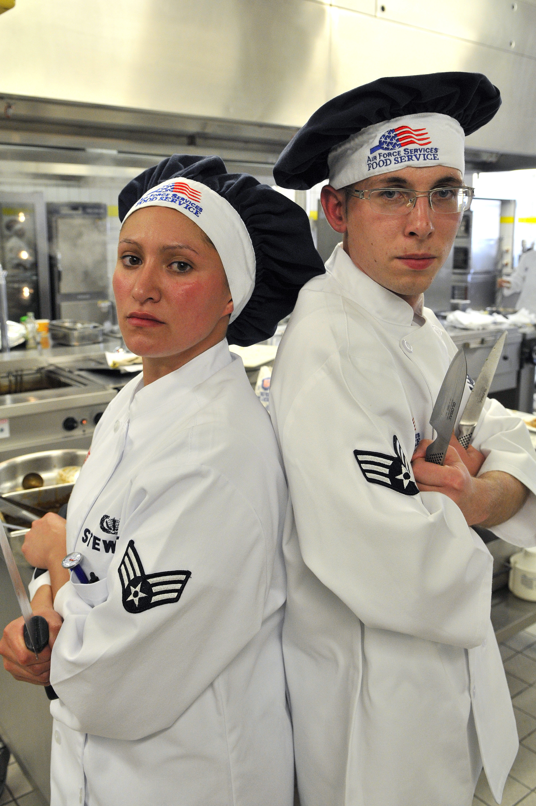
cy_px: 403
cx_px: 268
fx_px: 672
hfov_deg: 43.5
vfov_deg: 62.0
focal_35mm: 30
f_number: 5.6
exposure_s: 1/60
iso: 800
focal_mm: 20
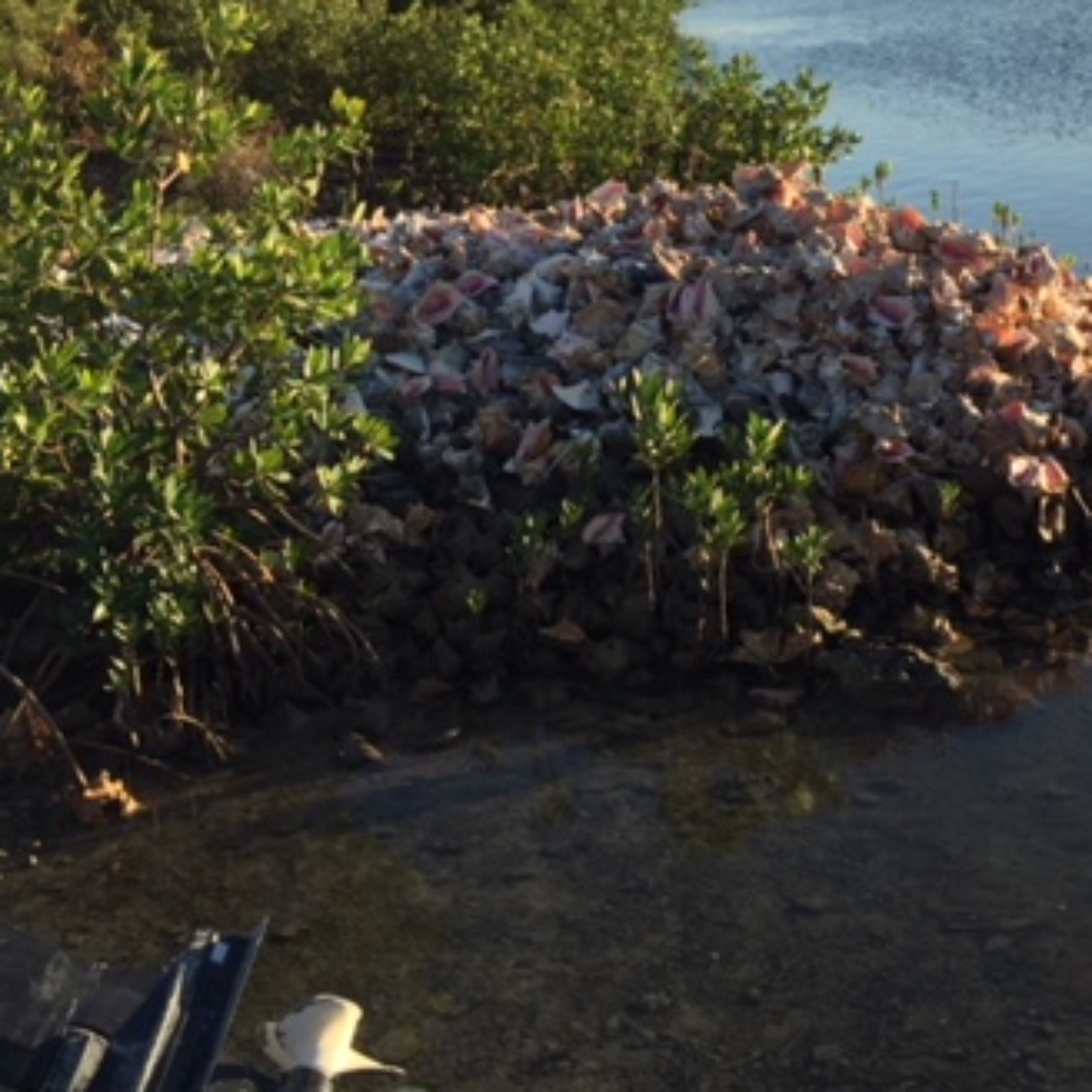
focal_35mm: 50
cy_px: 306
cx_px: 696
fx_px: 1785
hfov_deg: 33.8
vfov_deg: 33.5
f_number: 2.2
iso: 32
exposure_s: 1/1364
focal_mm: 4.15
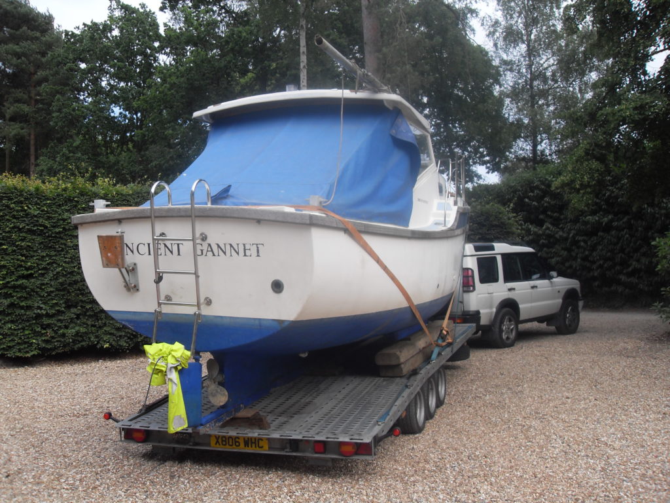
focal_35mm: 34
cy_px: 252
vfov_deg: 41.8
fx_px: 658
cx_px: 335
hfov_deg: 54.0
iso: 80
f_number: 7
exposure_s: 1/90
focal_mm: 6.3
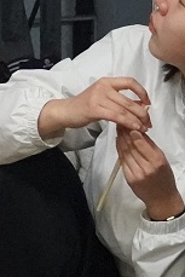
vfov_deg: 5.3
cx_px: -287
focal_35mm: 383
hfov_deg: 3.5
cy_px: -287
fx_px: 2950
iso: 6400
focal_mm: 39
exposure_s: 1/160
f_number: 4.5
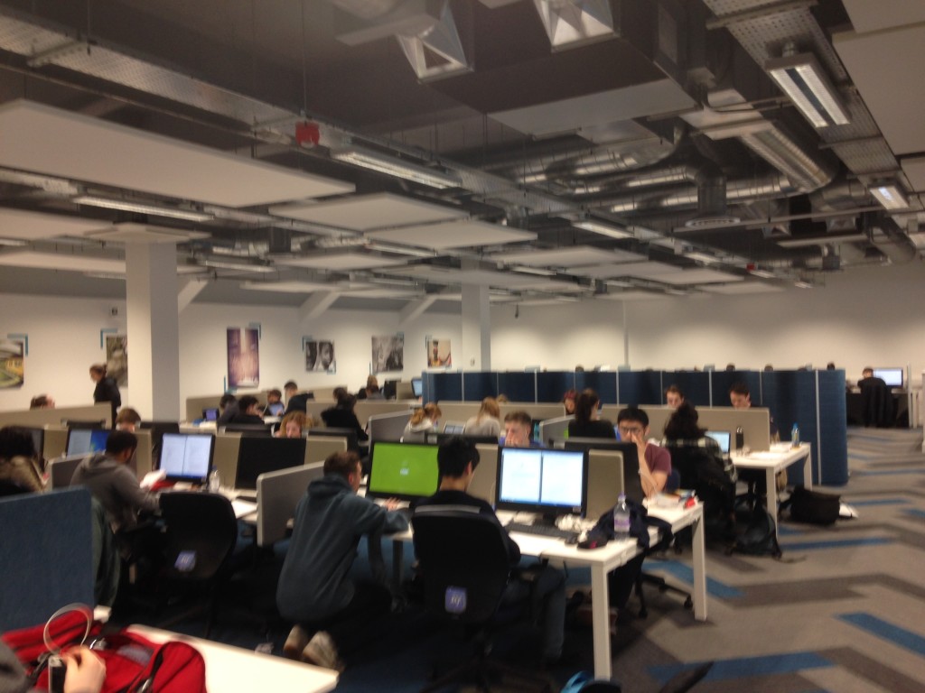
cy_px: 346
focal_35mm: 33
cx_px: 462
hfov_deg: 55.4
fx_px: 882
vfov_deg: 42.9
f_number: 2.4
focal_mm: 4.12
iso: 50
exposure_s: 1/20
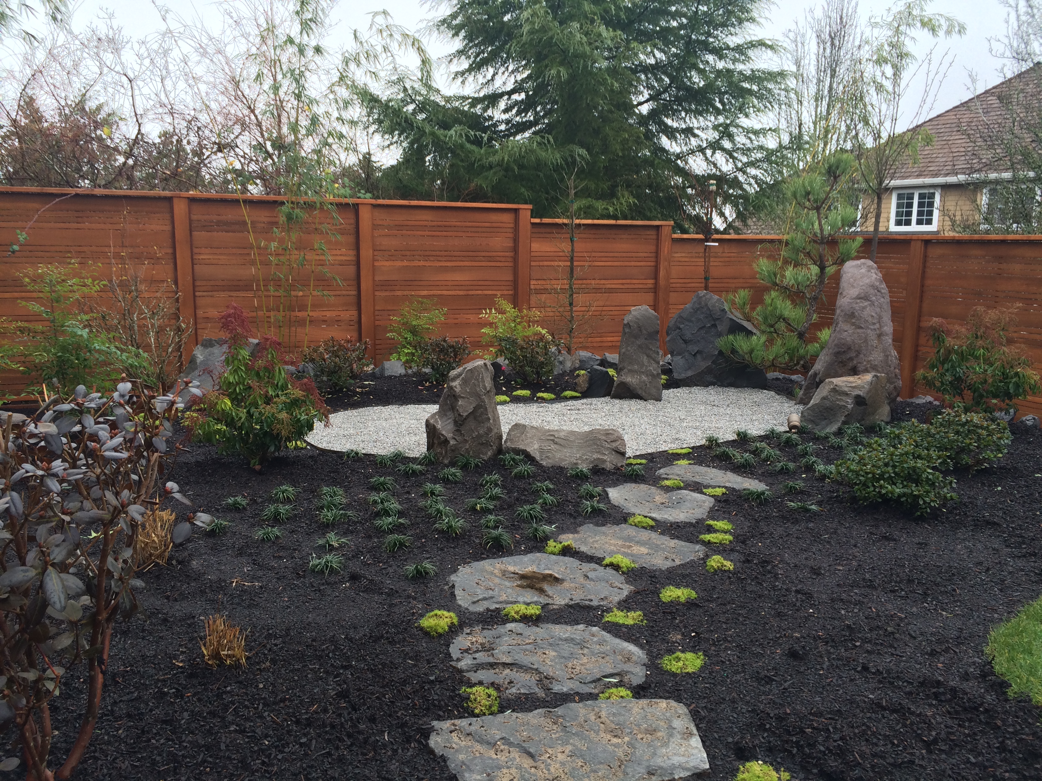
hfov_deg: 61.7
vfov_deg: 48.2
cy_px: 390
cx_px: 521
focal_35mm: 29
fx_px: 873
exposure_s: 1/120
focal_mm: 4.15
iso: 32
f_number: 2.2
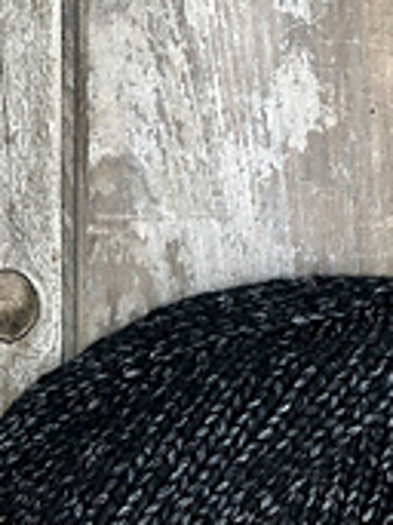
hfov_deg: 18.0
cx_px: 186
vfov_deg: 21.7
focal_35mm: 82
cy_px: 672
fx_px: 1243
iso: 40
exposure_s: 1/15
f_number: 1.8
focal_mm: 3.99
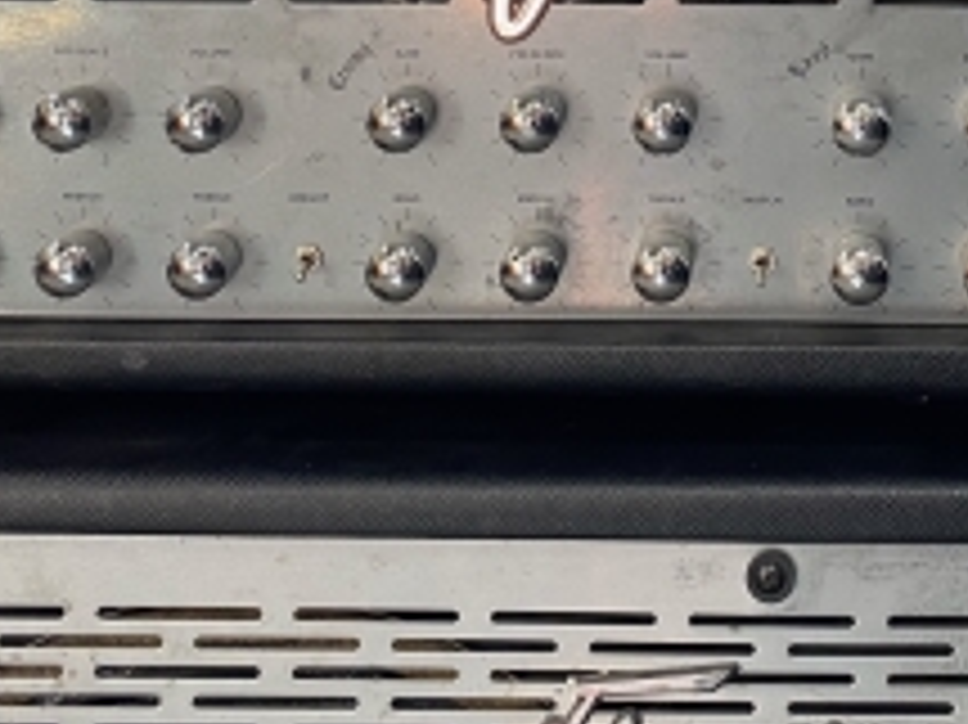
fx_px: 1761
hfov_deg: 30.0
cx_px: 779
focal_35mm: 63
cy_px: -90
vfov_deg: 21.9
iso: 100
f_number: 1.8
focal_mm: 4.25
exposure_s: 1/60
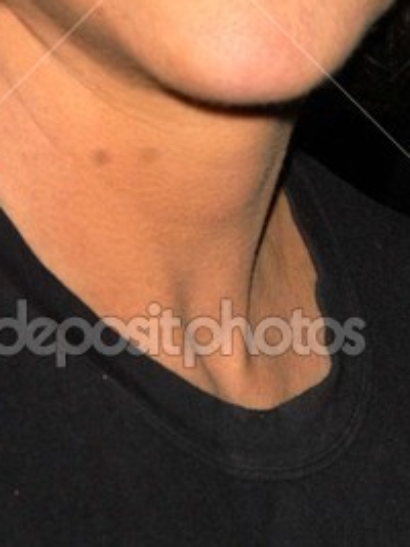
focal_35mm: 469
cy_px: -75
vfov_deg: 4.2
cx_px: 176
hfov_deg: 3.2
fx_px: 7410
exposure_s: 1/180
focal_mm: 85
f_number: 6.3
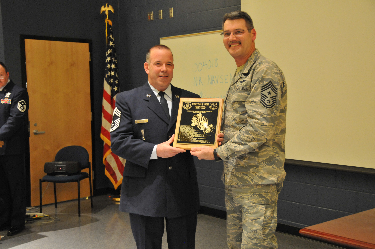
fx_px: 531
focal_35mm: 51
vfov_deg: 26.4
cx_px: 188
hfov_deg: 38.9
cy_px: 124
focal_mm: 34
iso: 1600
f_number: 4.2
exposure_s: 1/15
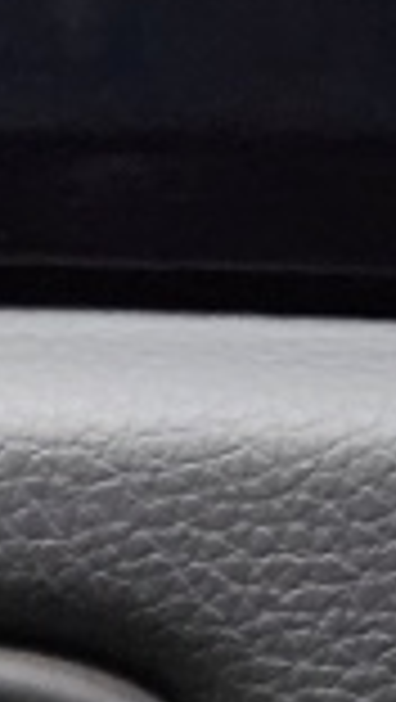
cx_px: -1116
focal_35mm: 164
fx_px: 3055
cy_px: 1516
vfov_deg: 11.5
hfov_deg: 6.3
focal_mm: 6.3
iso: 2500
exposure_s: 1/60
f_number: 1.7
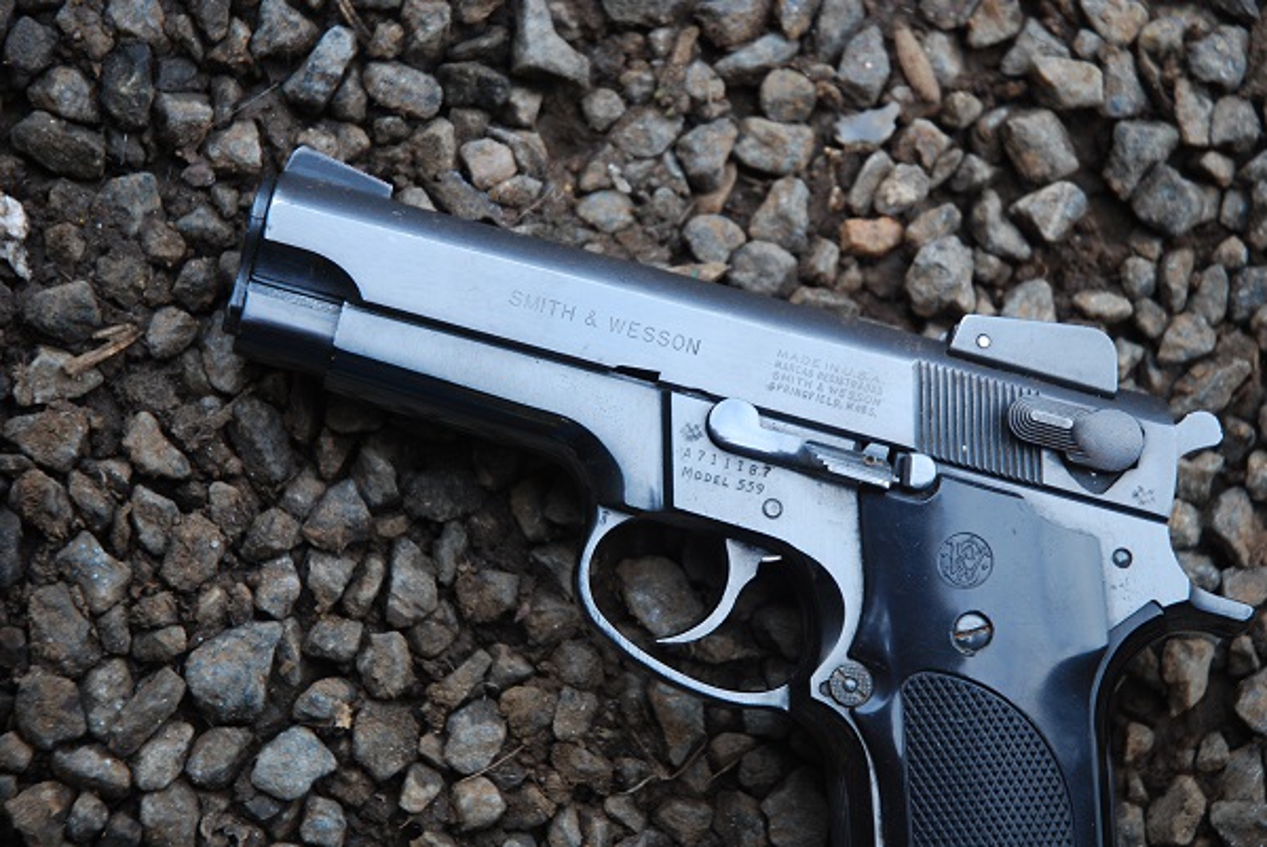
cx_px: 634
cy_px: 424
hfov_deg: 19.4
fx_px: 3698
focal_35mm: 105
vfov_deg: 13.1
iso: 560
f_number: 4.5
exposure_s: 1/125
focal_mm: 70
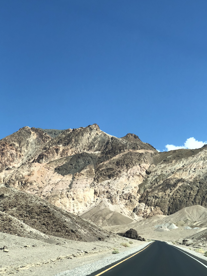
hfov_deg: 23.3
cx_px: 118
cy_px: 136
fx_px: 502
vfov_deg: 30.7
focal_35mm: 63
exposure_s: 1/810
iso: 16
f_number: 2.4
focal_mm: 6
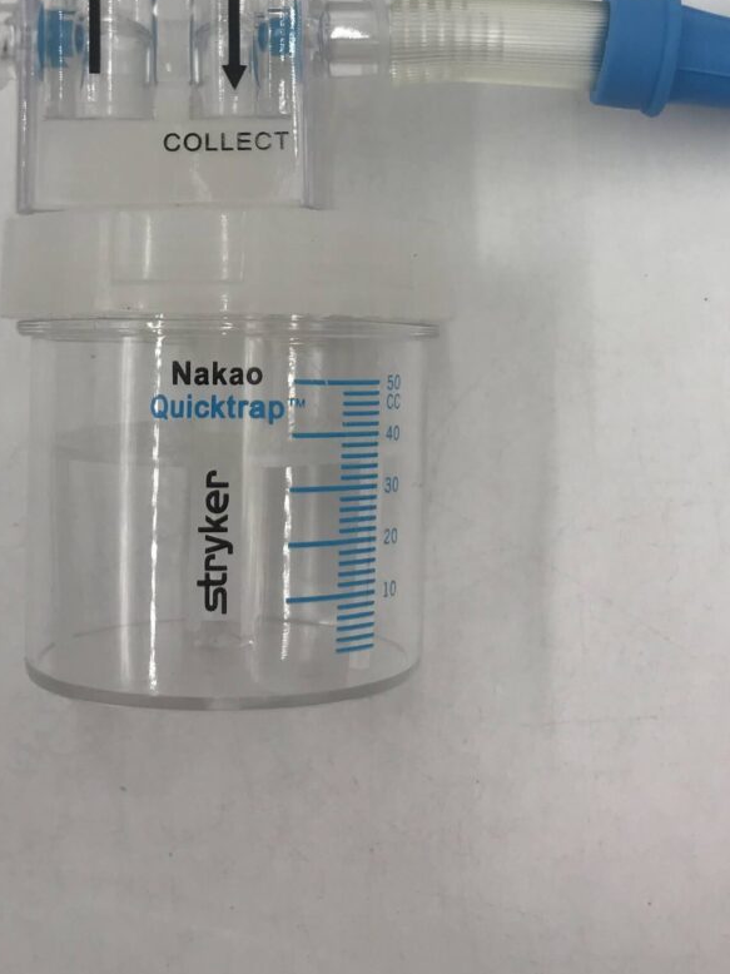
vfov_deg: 38.2
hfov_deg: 30.2
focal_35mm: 48
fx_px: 1350
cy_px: 195
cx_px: 374
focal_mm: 3.99
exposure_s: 1/282
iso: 20
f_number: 1.8
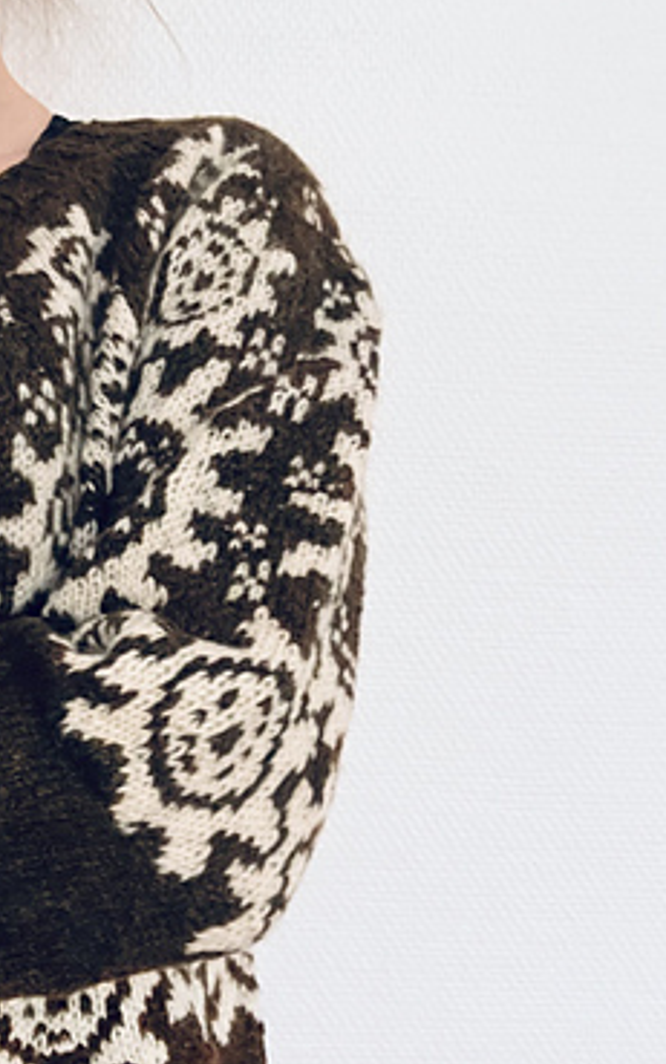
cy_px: 525
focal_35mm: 46
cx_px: 265
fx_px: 1334
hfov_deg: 28.0
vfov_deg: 43.5
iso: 500
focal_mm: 2.87
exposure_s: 1/30
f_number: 2.2
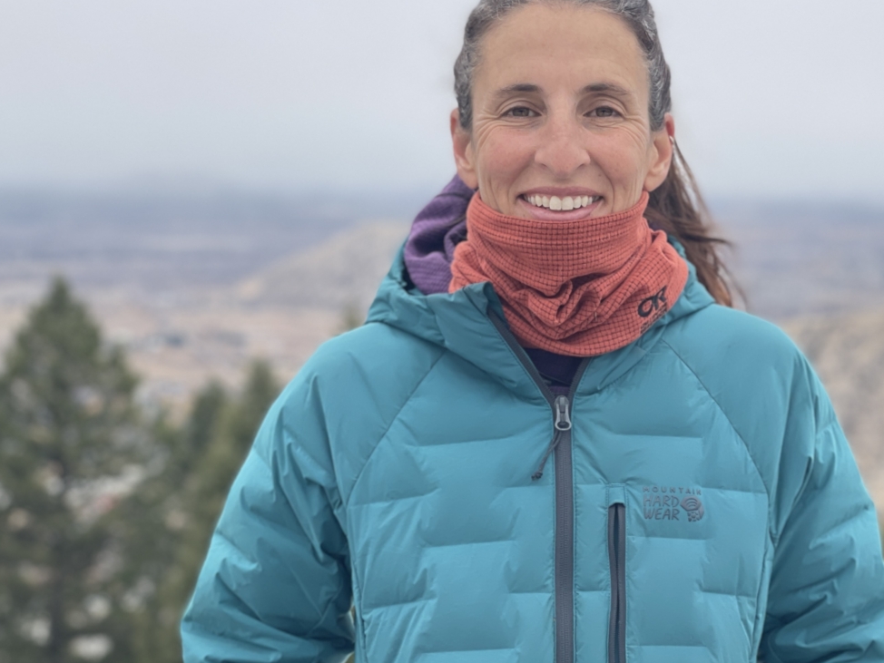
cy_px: 383
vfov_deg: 18.0
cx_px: 524
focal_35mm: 82
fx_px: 2095
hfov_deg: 23.8
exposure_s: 1/235
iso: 32
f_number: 2
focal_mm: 6
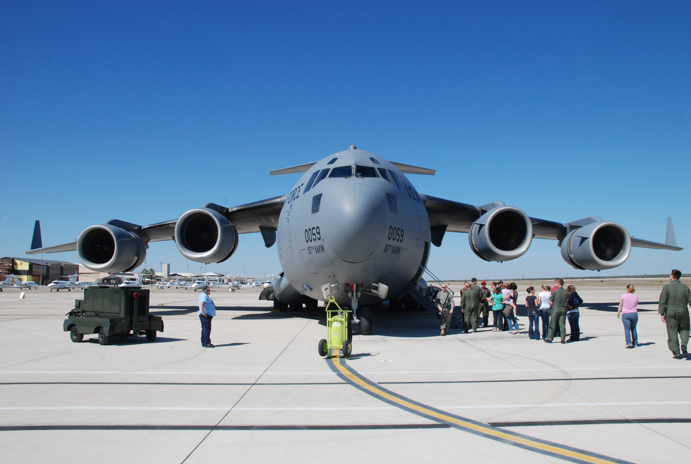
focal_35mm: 30
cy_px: 232
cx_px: 346
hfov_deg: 61.8
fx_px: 577
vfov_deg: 43.8
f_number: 11
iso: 400
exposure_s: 1/500
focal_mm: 20
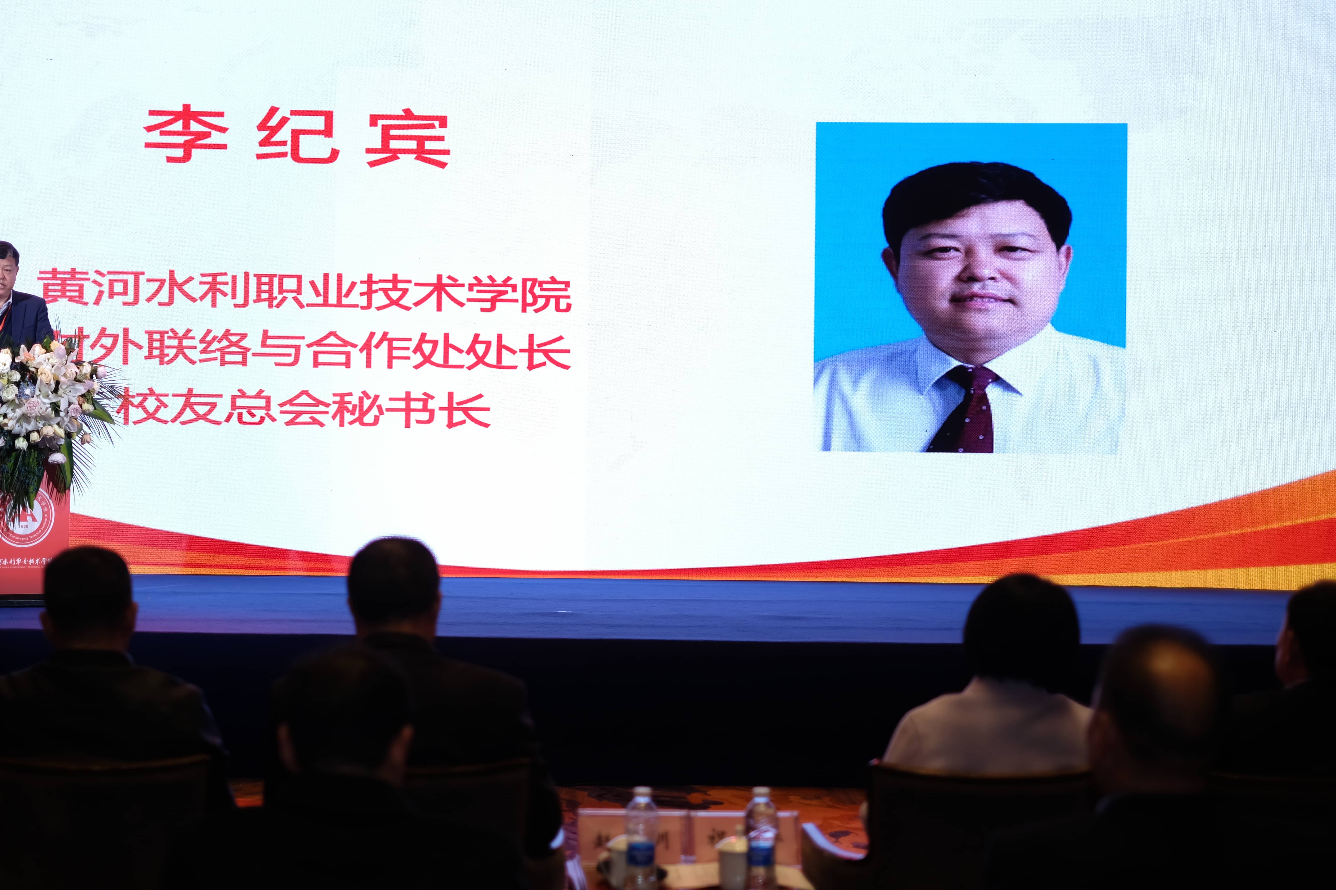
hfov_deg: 31.8
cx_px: 544
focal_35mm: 63
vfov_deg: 21.6
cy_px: 384
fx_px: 2338
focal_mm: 35
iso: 100
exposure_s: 1/200
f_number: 1.6
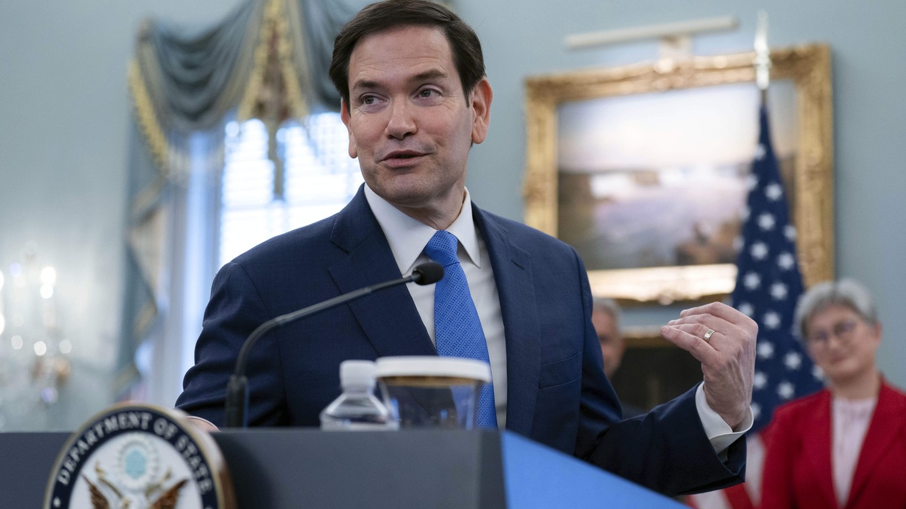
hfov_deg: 28.6
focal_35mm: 74
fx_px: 1778
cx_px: 455
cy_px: 273
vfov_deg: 16.3
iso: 1250
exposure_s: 1/320
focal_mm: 70
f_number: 3.2
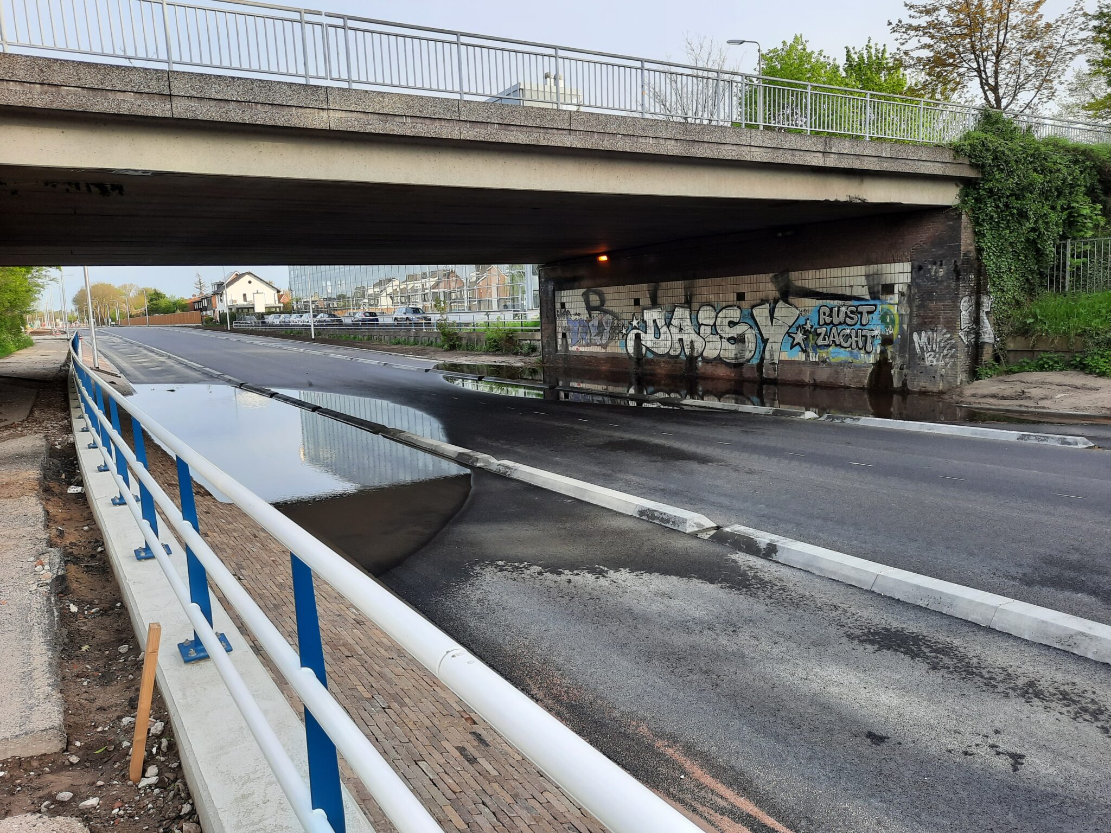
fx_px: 802
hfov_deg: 69.4
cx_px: 556
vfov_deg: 54.9
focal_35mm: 25
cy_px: 416
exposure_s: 1/117
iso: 32
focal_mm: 4.6
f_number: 2
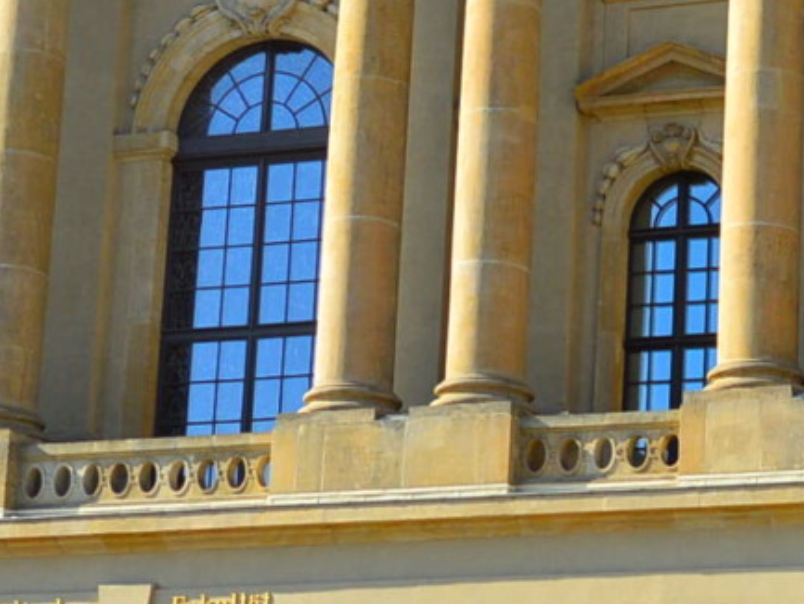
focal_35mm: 115
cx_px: 988
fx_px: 2672
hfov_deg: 16.4
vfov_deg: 12.8
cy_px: 553
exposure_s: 1/1600
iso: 200
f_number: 4
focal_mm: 18
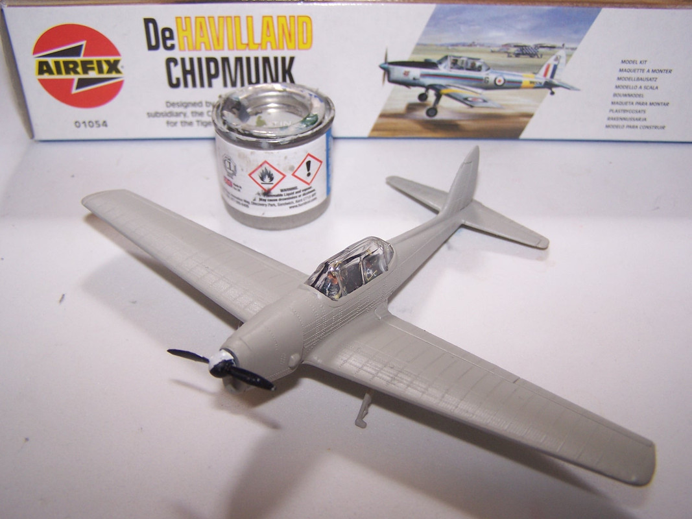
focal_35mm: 38
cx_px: 346
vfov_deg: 37.7
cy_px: 260
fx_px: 760
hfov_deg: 49.0
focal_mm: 6.3
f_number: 2.8
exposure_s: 1/60
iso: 80
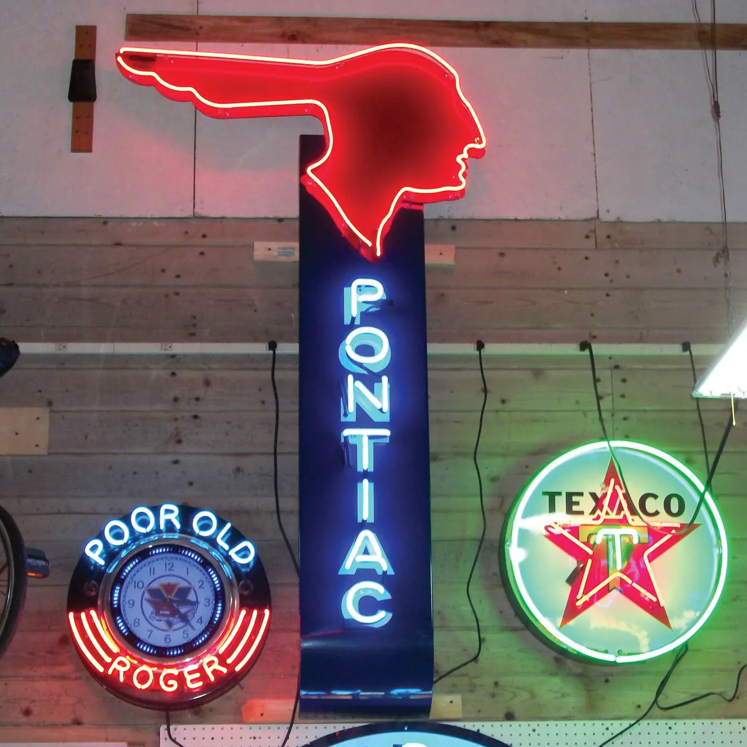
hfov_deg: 23.4
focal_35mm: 74
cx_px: 360
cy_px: 371
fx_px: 1807
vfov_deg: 23.4
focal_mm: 11
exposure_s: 1/50
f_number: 4.1
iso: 250
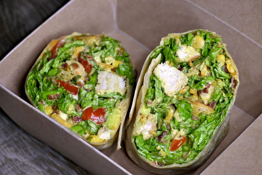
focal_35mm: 136
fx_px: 993
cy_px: 88
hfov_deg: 15.0
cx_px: 131
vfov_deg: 10.1
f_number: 5
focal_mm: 91
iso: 2500
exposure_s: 1/125
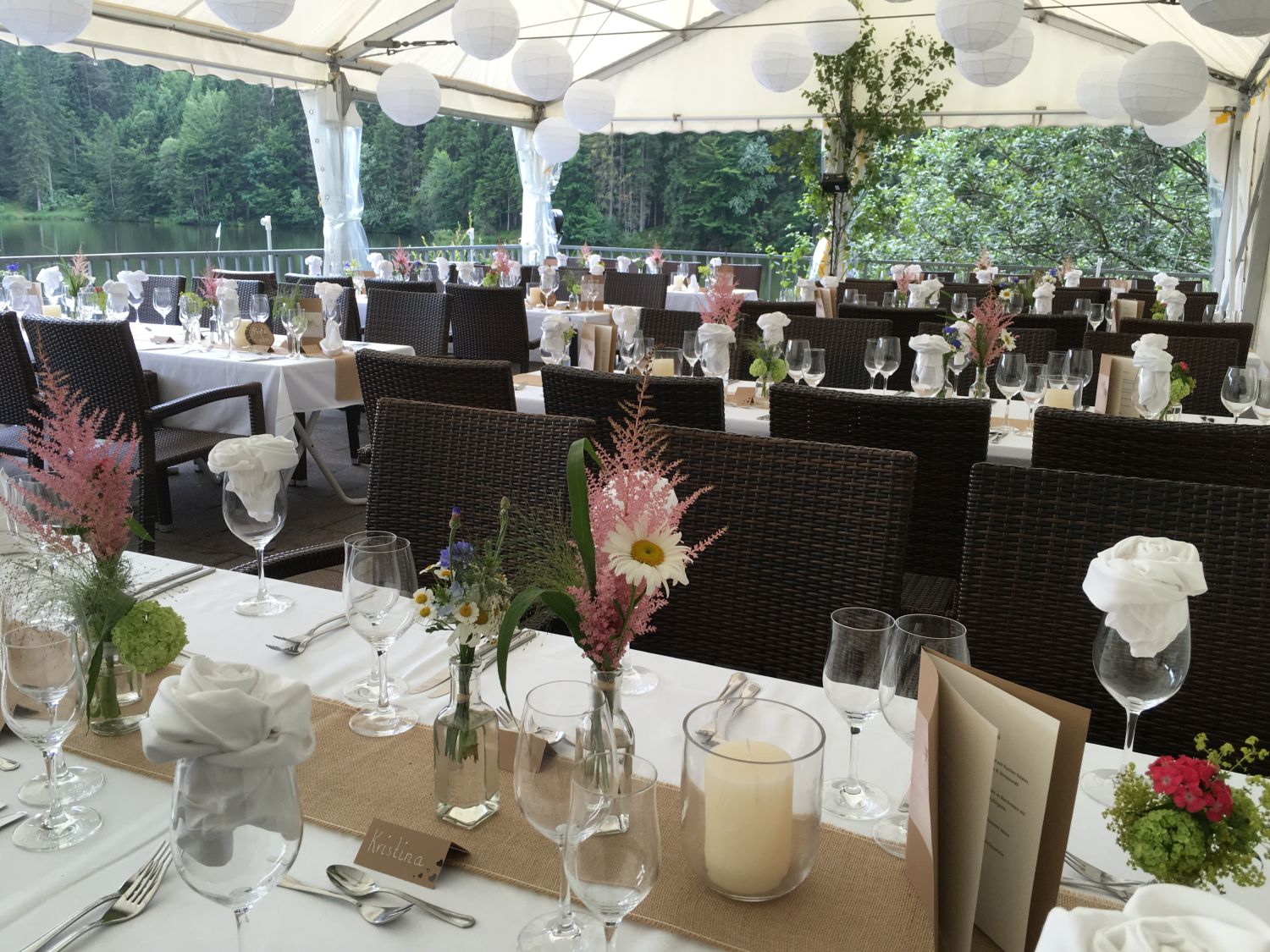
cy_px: 476
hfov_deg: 61.7
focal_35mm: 29
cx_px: 635
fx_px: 1064
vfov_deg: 48.2
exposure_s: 1/100
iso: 25
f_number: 2.2
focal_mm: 4.15
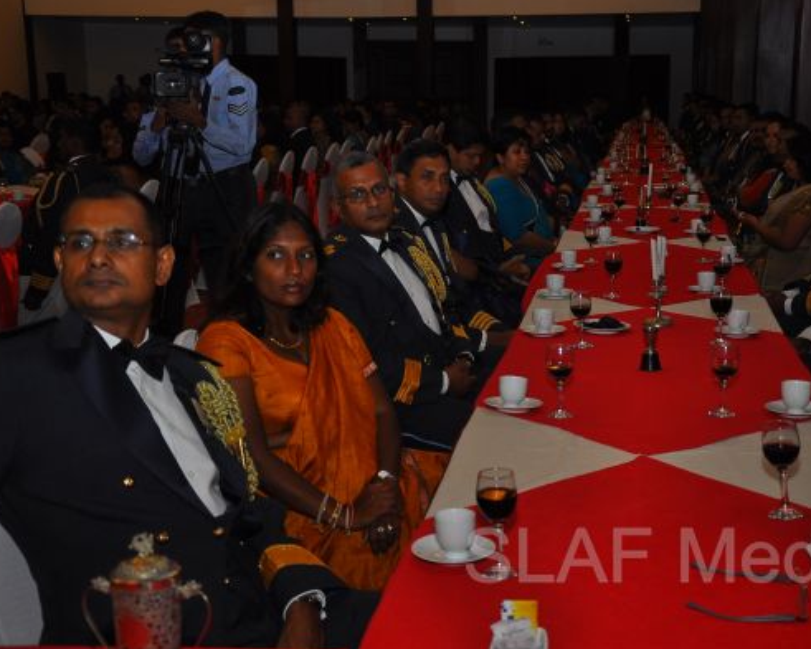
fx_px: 1320
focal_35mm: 55
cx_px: 471
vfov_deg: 27.6
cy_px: 324
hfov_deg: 34.1
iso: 320
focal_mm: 32
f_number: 5.6
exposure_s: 1/125
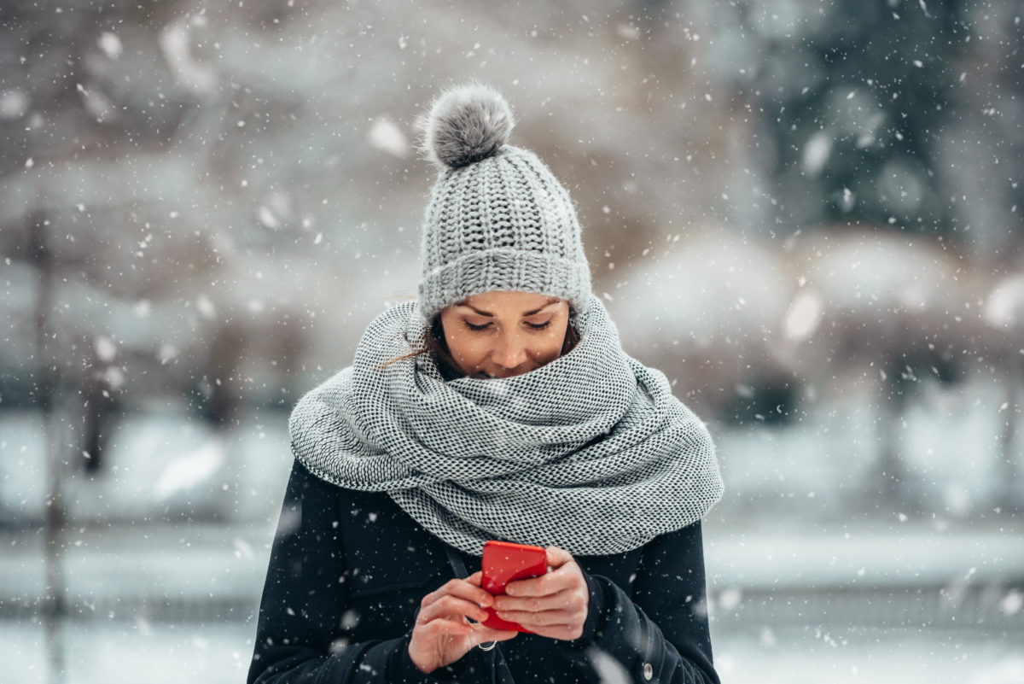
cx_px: 512
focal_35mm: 200
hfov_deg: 10.3
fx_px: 5691
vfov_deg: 6.9
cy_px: 342
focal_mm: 200
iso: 250
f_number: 2.8
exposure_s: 1/400
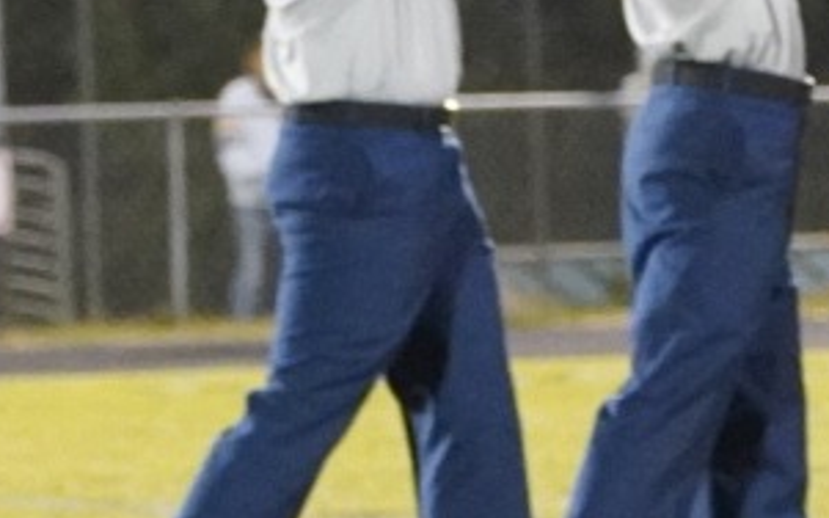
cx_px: 760
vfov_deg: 1.9
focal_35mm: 690
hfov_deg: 3.0
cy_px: -102
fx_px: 15586
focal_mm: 84
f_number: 4.5
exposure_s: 1/125
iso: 6400
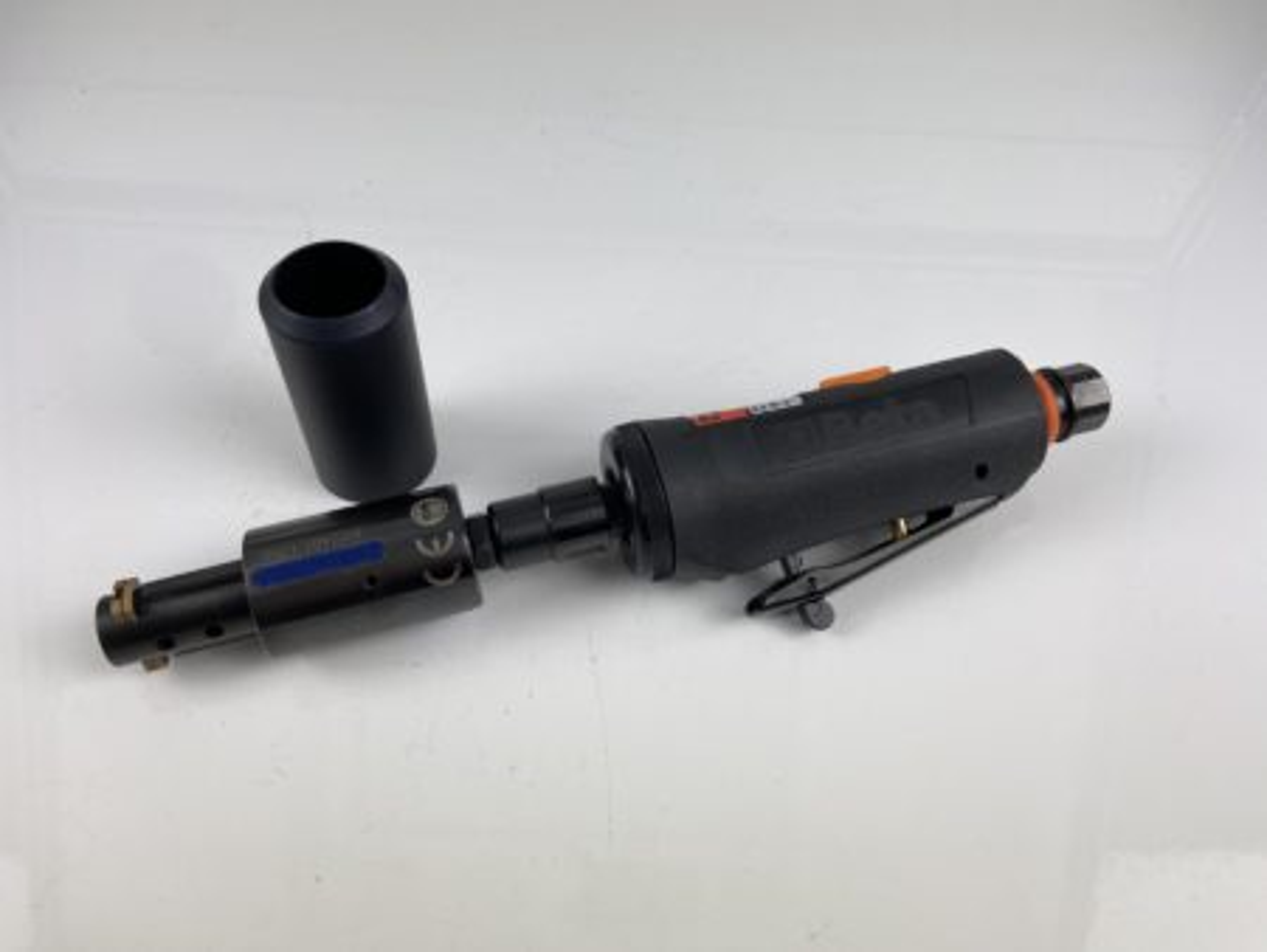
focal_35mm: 26
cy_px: 476
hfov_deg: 67.3
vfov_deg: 53.1
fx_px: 952
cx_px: 634
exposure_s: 1/133
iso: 32
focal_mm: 4.25
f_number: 1.8
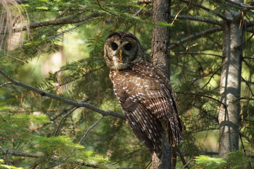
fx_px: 3173
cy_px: 84
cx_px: 127
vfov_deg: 3.1
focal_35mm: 450
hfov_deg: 4.6
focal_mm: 300
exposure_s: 1/250
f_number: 5.6
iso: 3200
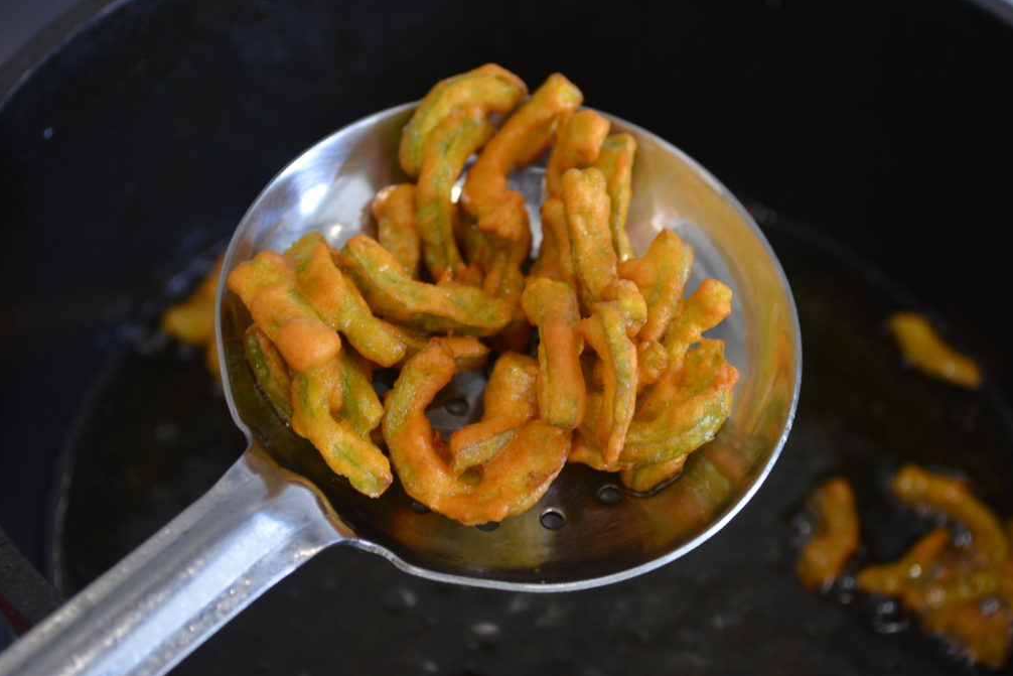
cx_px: 512
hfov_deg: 31.4
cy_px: 339
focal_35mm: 64
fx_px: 1801
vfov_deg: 21.2
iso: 900
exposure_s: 1/30
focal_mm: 42
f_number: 5.3
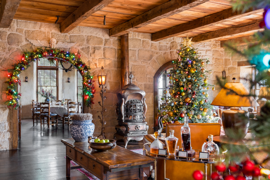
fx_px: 270
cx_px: 135
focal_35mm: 36
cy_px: 90
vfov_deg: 36.9
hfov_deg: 53.1
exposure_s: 20
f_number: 6.3
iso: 200
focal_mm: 36
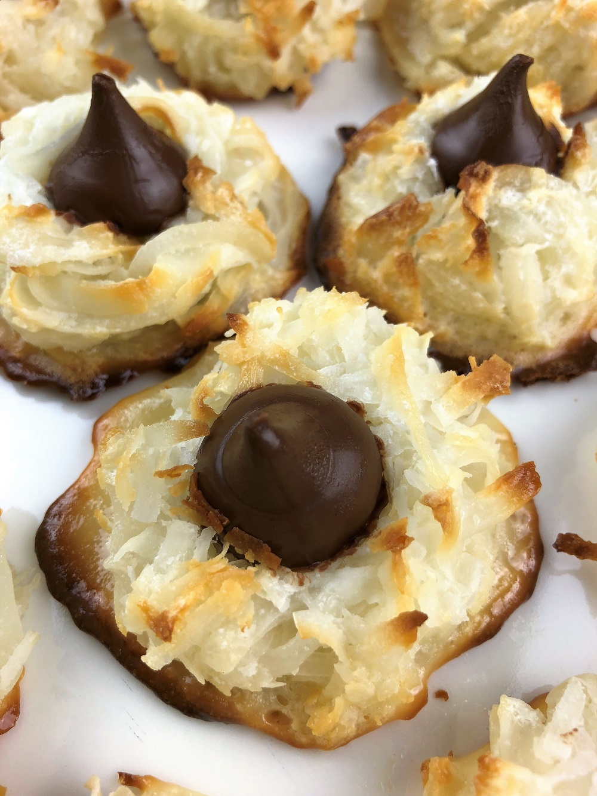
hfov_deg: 49.8
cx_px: 298
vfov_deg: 63.4
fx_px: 644
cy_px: 398
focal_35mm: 28
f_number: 1.8
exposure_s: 1/172
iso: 20
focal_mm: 3.99
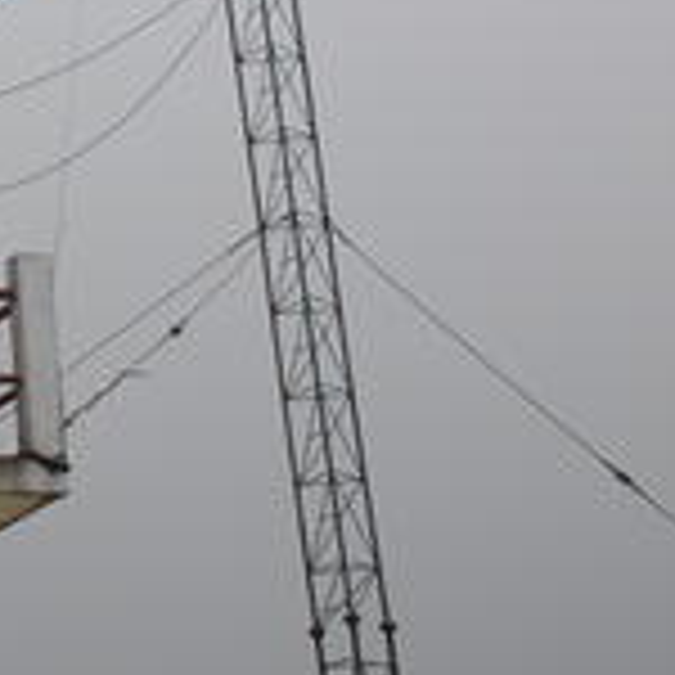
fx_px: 4043
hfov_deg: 8.8
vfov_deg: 9.3
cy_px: -340
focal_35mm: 183
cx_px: -884
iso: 100
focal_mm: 27
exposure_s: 1/250
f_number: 8
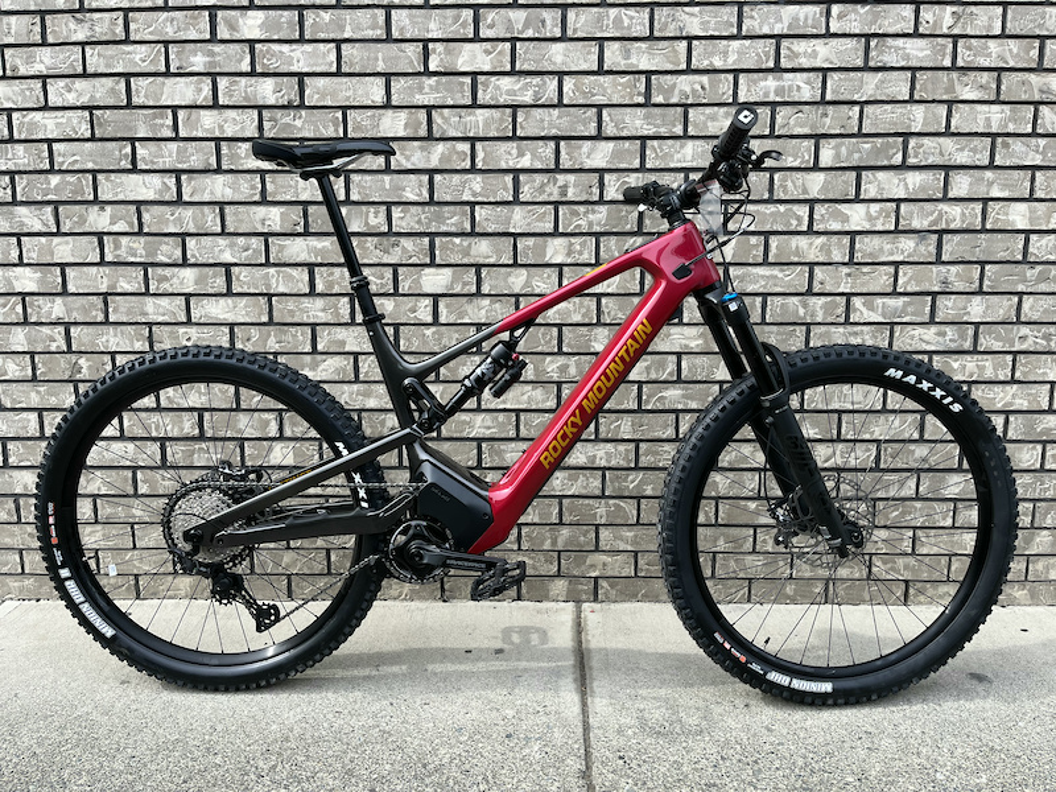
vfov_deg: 53.1
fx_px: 793
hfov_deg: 67.3
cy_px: 396
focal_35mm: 26
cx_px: 528
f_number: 1.6
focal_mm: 5.1
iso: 50
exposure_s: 1/816
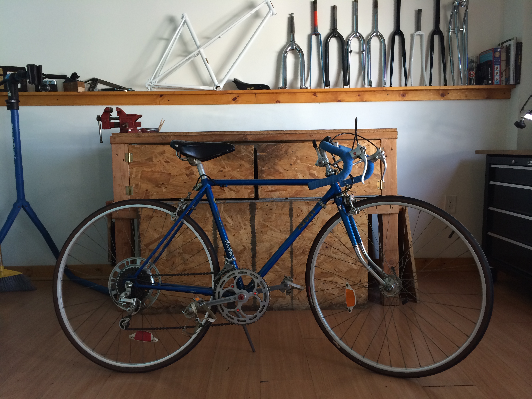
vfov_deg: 46.8
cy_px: 200
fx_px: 461
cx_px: 266
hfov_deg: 60.0
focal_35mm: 30
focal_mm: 4.12
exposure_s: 1/30
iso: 40
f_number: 2.2
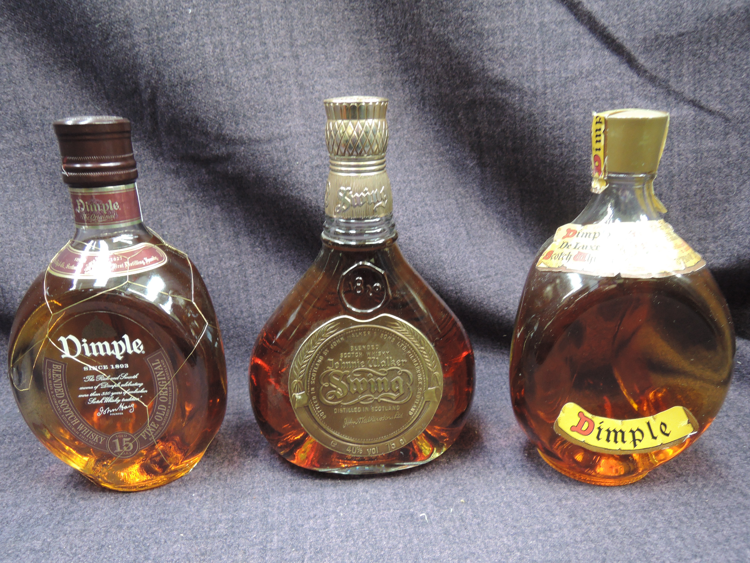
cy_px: 282
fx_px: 520
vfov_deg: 56.8
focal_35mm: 24
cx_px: 375
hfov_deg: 71.6
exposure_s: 1/8
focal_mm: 5.1
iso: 400
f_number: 2.8
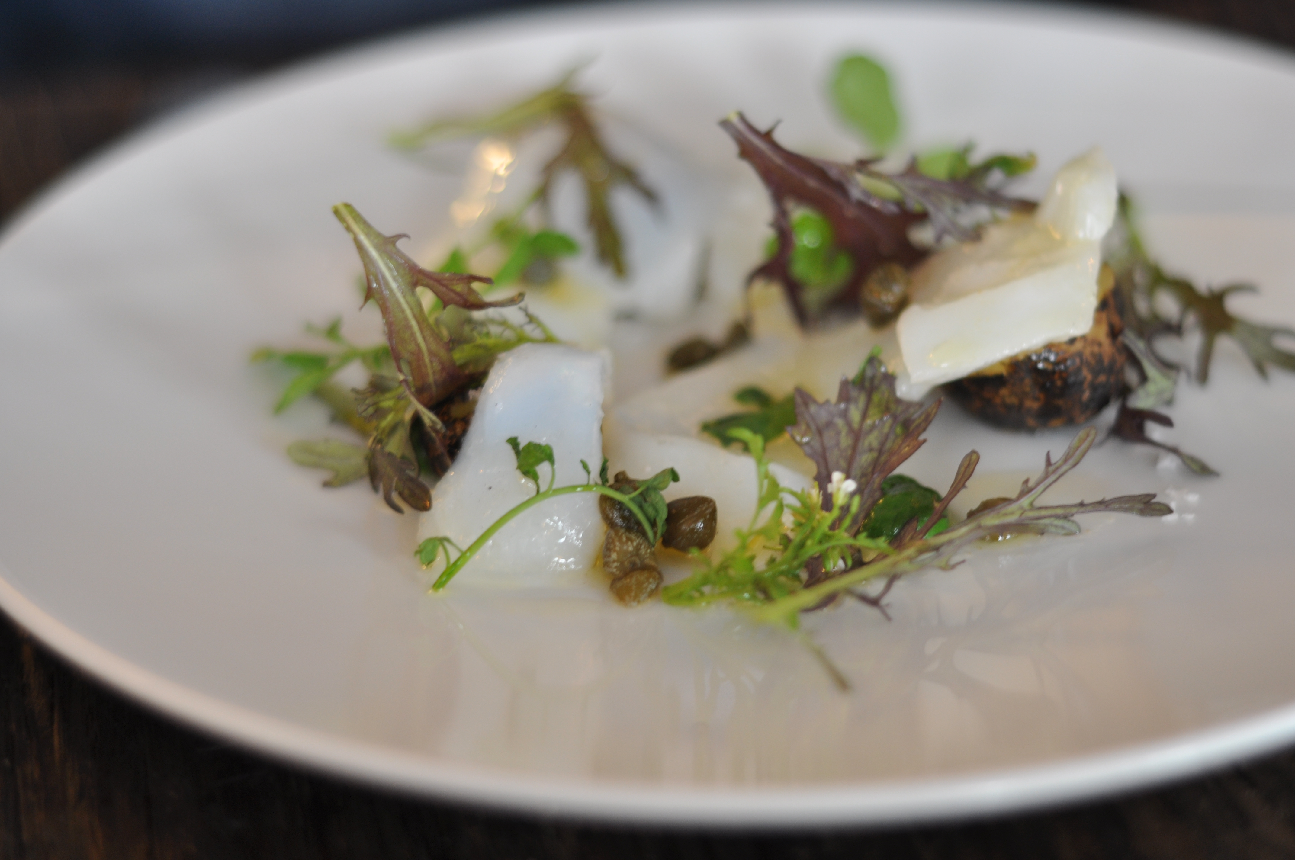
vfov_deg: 18.1
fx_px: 2695
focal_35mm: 75
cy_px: 430
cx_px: 648
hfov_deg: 27.0
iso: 250
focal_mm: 50
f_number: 2
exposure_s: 1/25
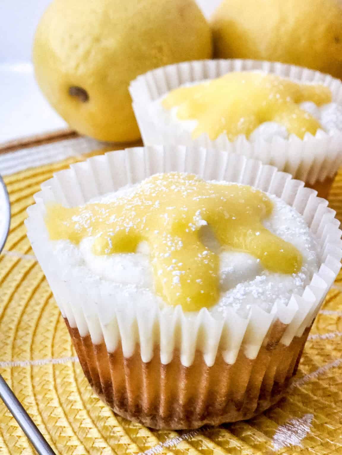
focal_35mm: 69
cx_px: 171
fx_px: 909
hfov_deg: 21.3
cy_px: 228
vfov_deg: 28.2
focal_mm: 7.9
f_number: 2.4
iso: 640
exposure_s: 1/30
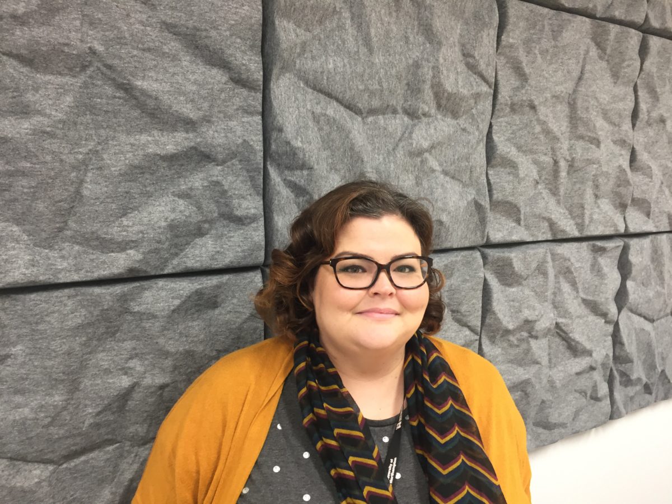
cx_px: 336
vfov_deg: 48.2
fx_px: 563
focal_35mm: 29
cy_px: 252
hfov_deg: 61.7
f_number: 2.2
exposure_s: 1/33
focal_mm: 4.15
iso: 80
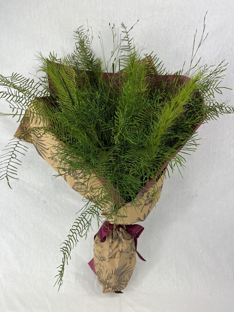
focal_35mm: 26
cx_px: 117
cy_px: 156
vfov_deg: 67.3
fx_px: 234
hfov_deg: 53.1
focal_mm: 5.1
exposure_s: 1/193
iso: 40
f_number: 1.6
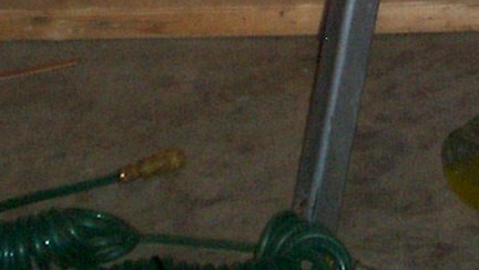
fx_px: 2362
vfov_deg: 6.0
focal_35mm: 186
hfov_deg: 11.4
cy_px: -573
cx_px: 505
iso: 140
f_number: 4.5
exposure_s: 1/64
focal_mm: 5.9
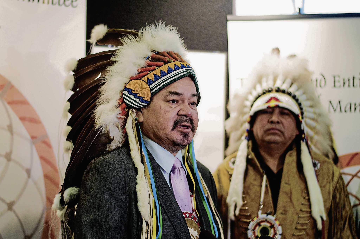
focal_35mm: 75
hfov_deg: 27.0
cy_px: 120
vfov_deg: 18.2
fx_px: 749
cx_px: 180
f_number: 1.8
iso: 400
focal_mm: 50
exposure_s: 1/320
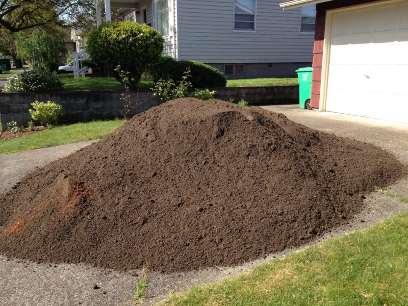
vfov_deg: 40.7
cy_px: 153
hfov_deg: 52.6
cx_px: 204
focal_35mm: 35
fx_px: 413
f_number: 2.4
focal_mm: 4.28
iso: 50
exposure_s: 1/746
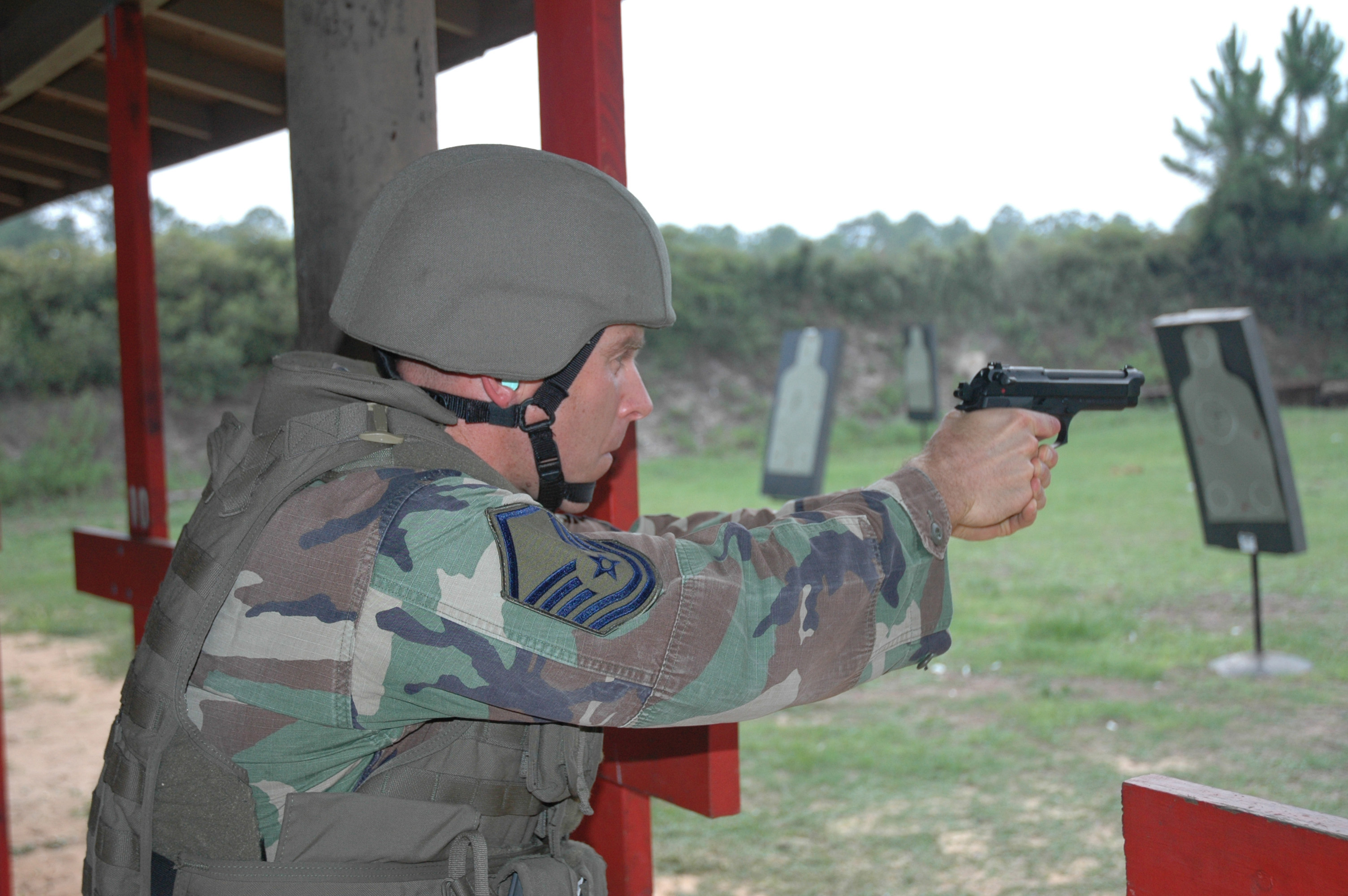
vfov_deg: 28.9
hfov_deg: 42.4
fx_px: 1740
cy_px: 448
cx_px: 674
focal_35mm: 46
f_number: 4
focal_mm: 31
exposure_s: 1/160
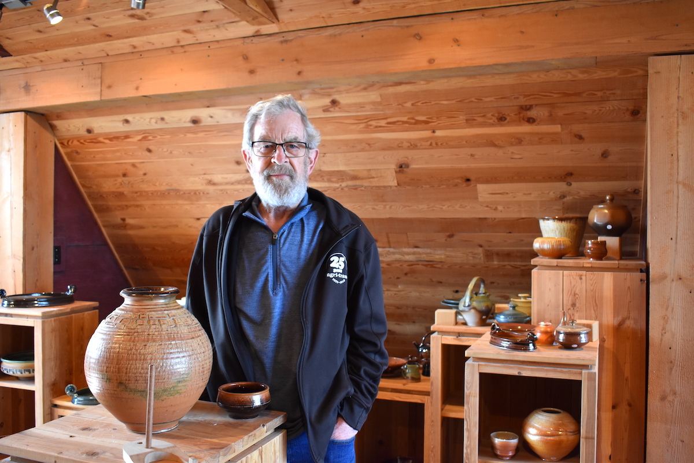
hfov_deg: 57.2
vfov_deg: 40.0
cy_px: 232
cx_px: 347
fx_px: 636
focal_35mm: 33
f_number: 3.8
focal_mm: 22
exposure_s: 1/125
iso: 1400
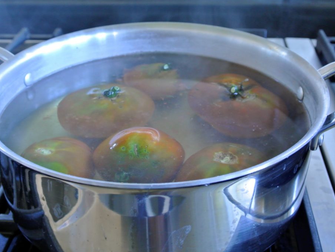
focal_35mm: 48
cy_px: 125
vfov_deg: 30.3
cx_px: 148
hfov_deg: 39.6
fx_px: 465
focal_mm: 16.3
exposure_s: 1/8
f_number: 4.2
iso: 800
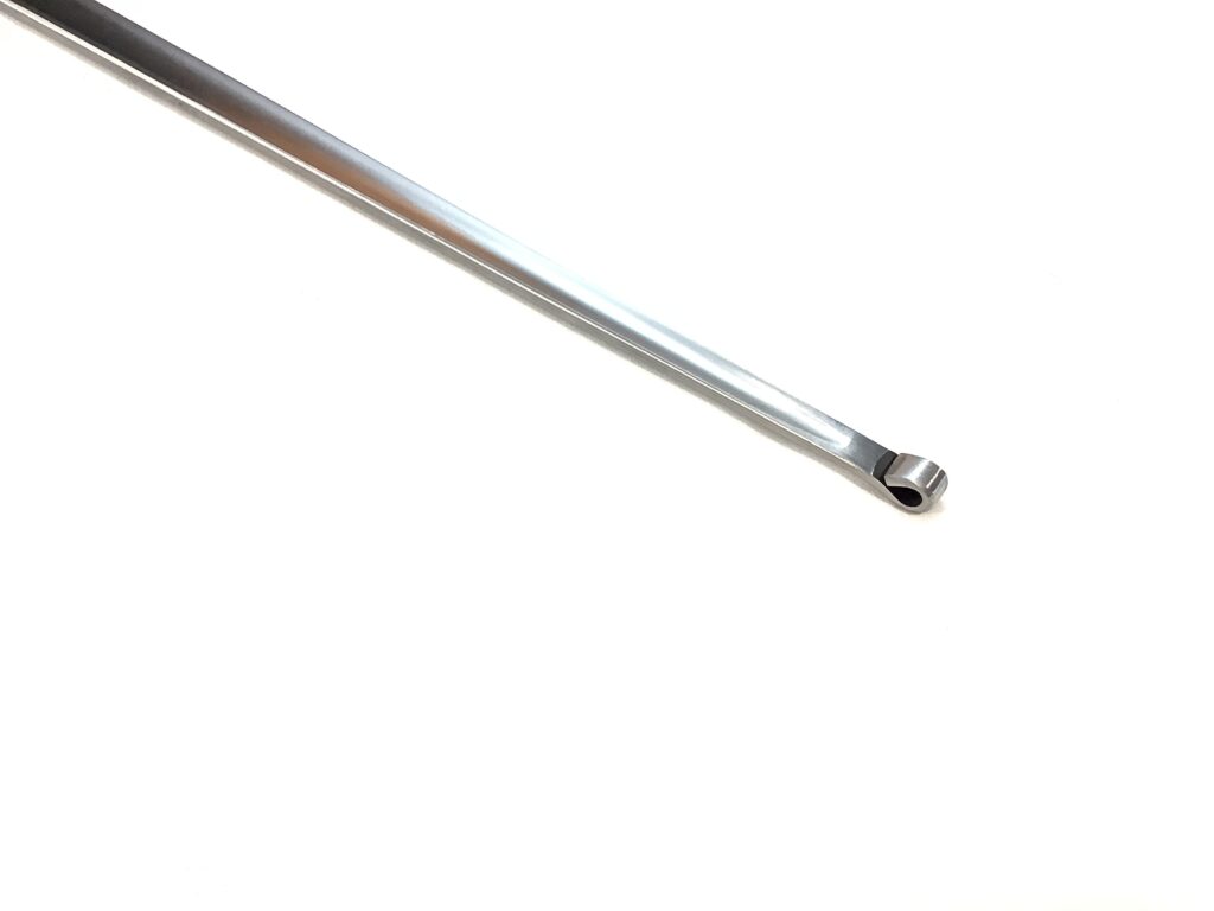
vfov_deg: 45.4
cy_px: 456
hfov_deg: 58.4
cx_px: 607
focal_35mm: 31
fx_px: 1087
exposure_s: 1/60
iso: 250
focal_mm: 3.3
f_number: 2.4
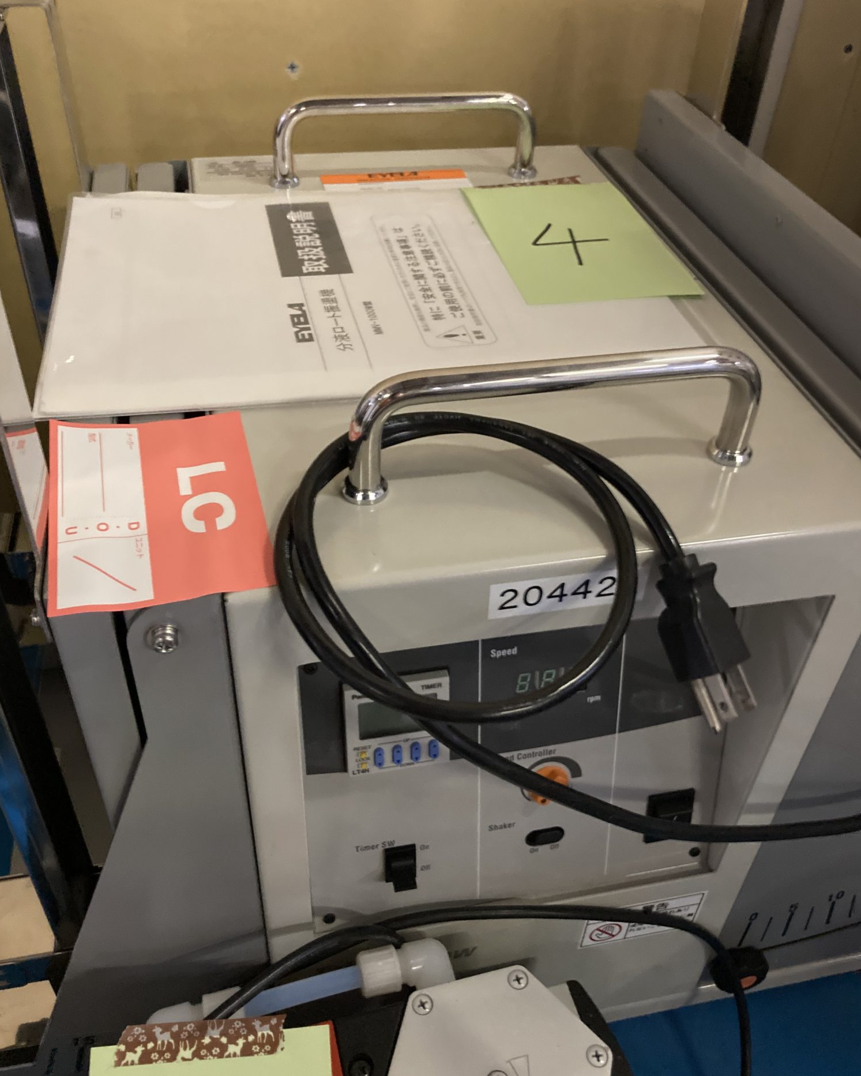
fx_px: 956
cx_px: 428
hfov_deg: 48.5
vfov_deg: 58.7
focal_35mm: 30
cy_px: 507
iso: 500
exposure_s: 1/25
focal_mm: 3.99
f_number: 1.8
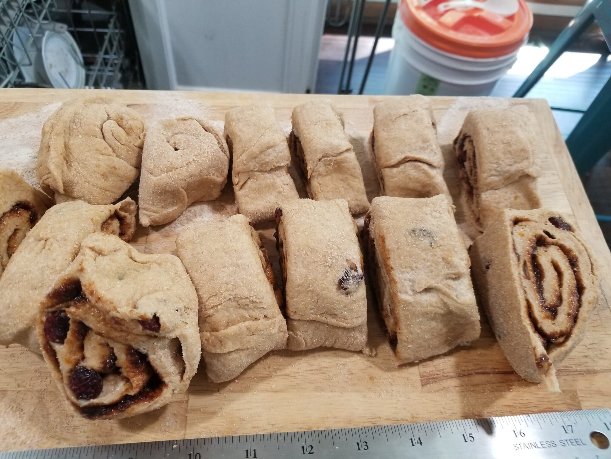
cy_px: 230
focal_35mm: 26
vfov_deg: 53.1
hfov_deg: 67.3
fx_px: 459
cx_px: 306
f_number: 1.7
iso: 160
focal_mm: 4.25
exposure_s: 1/30
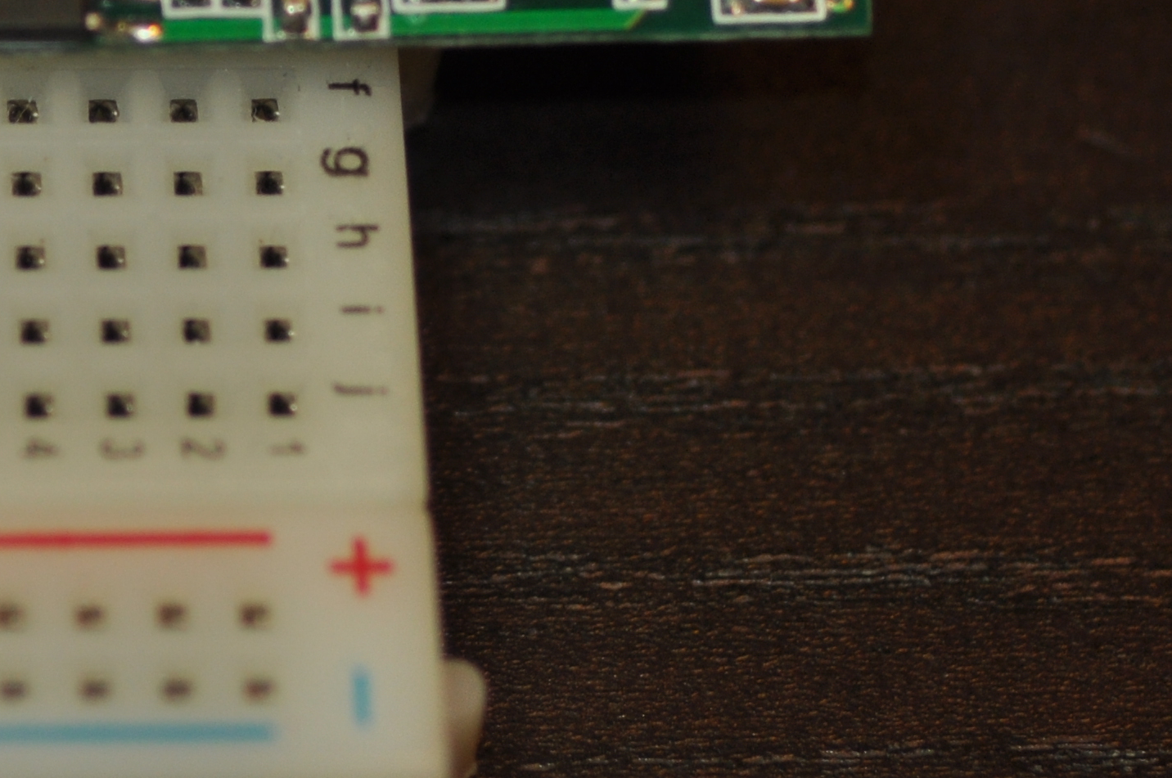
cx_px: -562
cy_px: -185
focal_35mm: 471
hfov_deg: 4.4
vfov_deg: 2.9
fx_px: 15331
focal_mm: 105
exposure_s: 1/125
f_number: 4
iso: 250
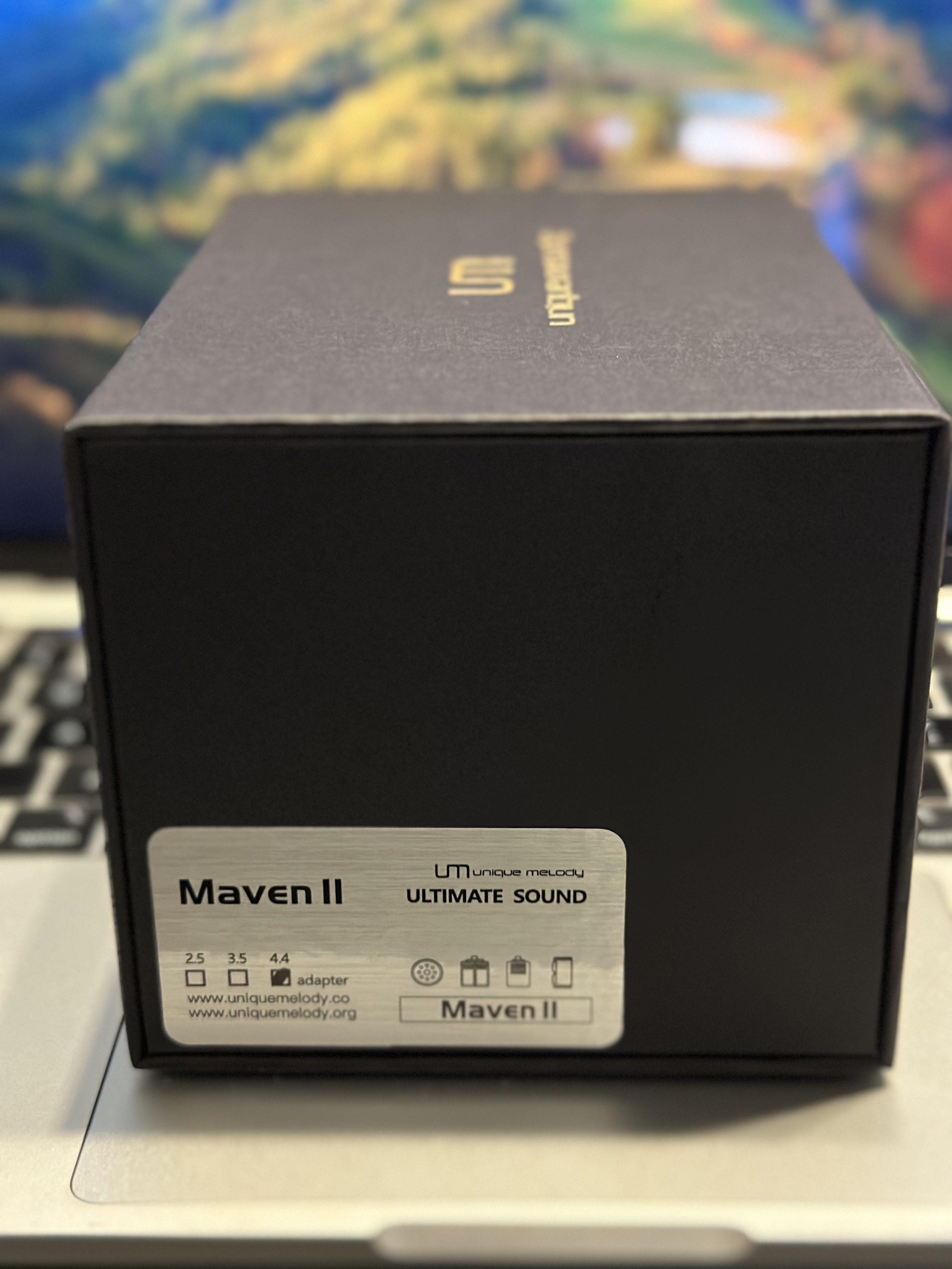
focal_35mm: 48
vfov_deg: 39.7
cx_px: 476
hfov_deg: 30.3
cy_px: 634
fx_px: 1760
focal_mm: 6.86
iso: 640
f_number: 1.78
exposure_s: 1/25
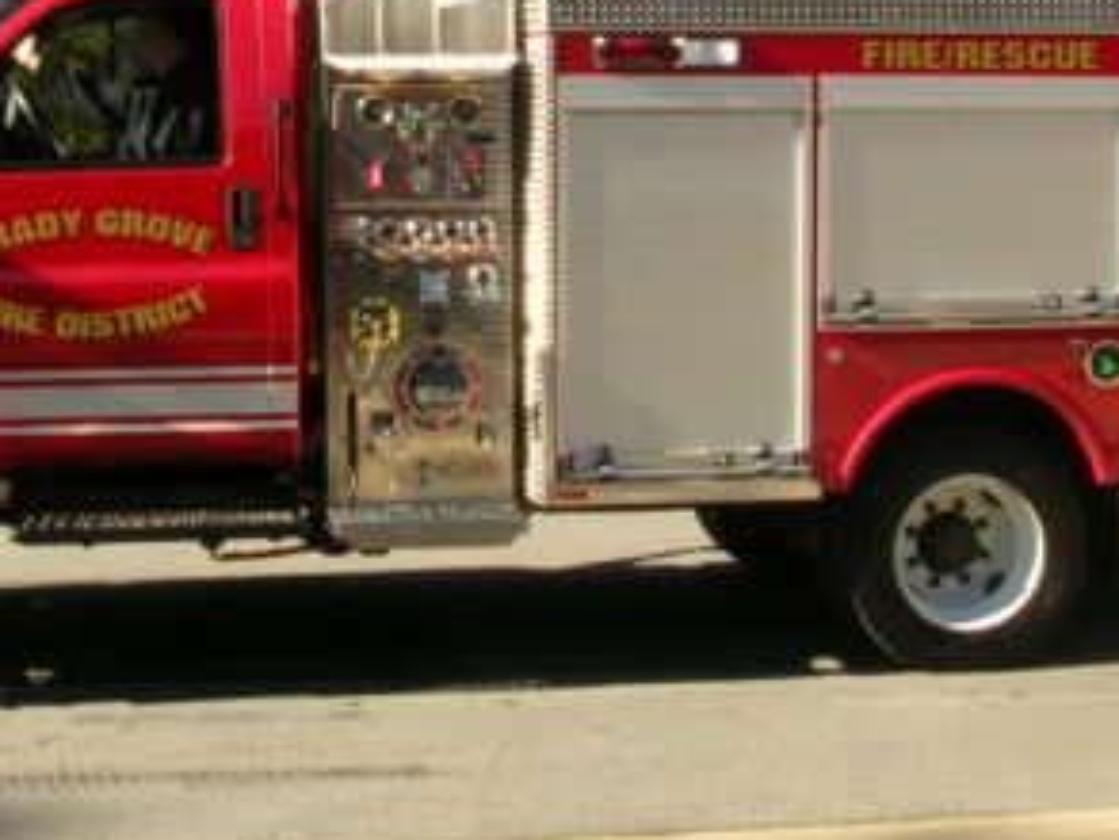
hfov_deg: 23.5
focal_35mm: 83
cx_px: 481
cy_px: 191
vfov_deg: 17.7
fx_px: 2684
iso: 50
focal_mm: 5.8
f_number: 5.6
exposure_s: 1/146
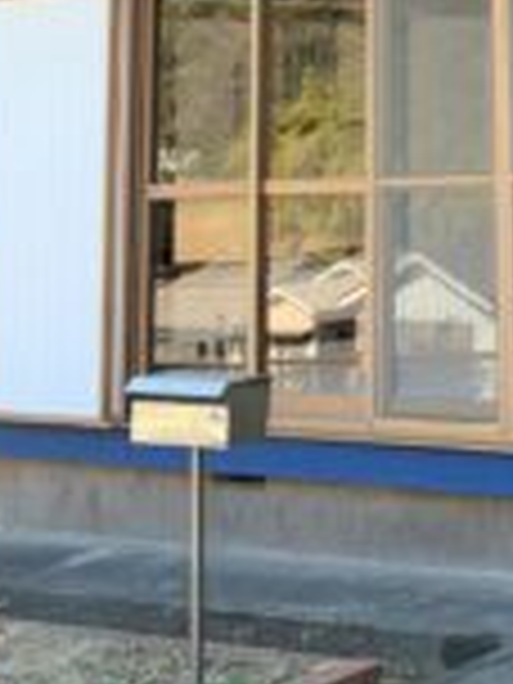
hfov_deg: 15.6
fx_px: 1798
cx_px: 626
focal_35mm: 91
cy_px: -214
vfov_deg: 19.8
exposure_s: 1/260
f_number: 1.8
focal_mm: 4.25
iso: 25
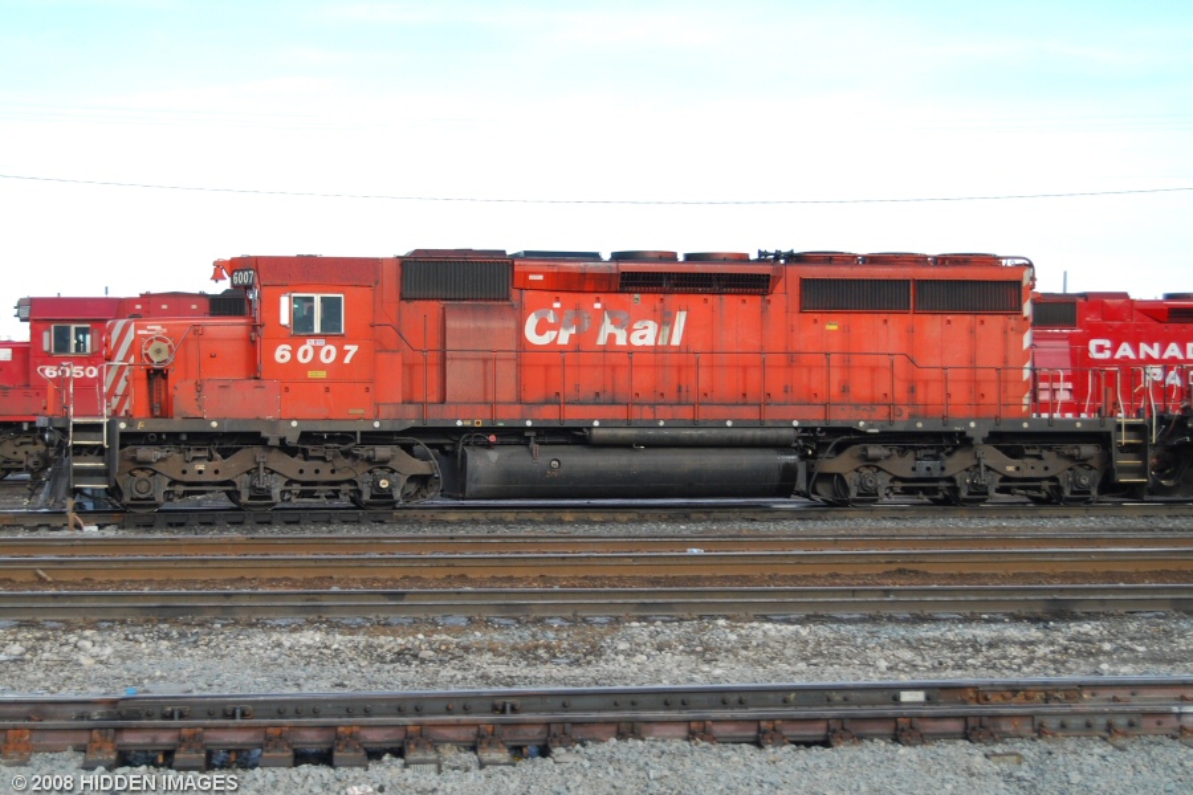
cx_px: 596
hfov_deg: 33.4
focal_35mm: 60
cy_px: 398
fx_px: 1988
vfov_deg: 22.6
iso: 180
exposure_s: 1/320
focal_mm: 40
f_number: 5
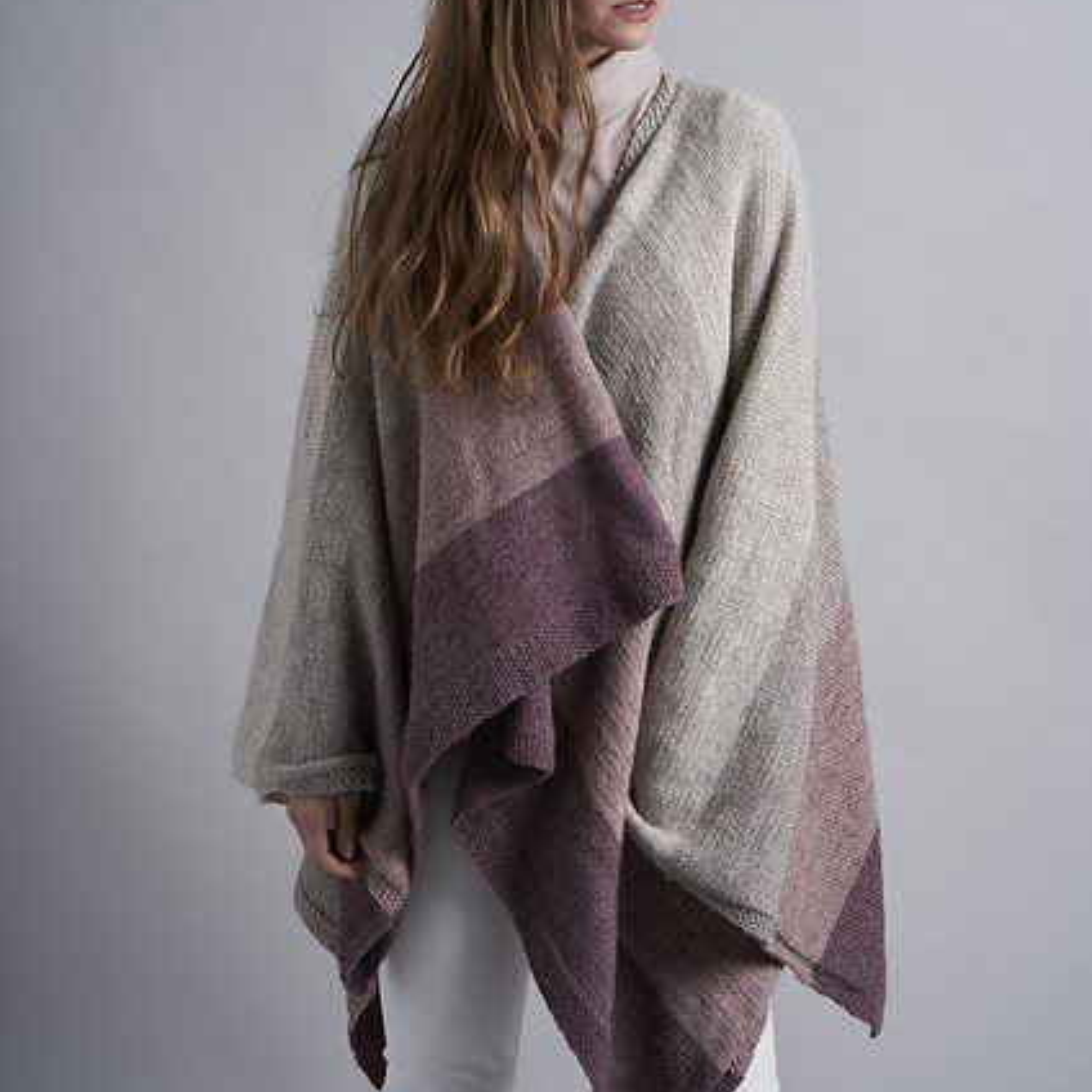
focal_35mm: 109
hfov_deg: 16.0
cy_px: 458
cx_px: 547
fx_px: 3890
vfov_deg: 16.0
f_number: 4.5
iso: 100
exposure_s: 1/125
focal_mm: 85
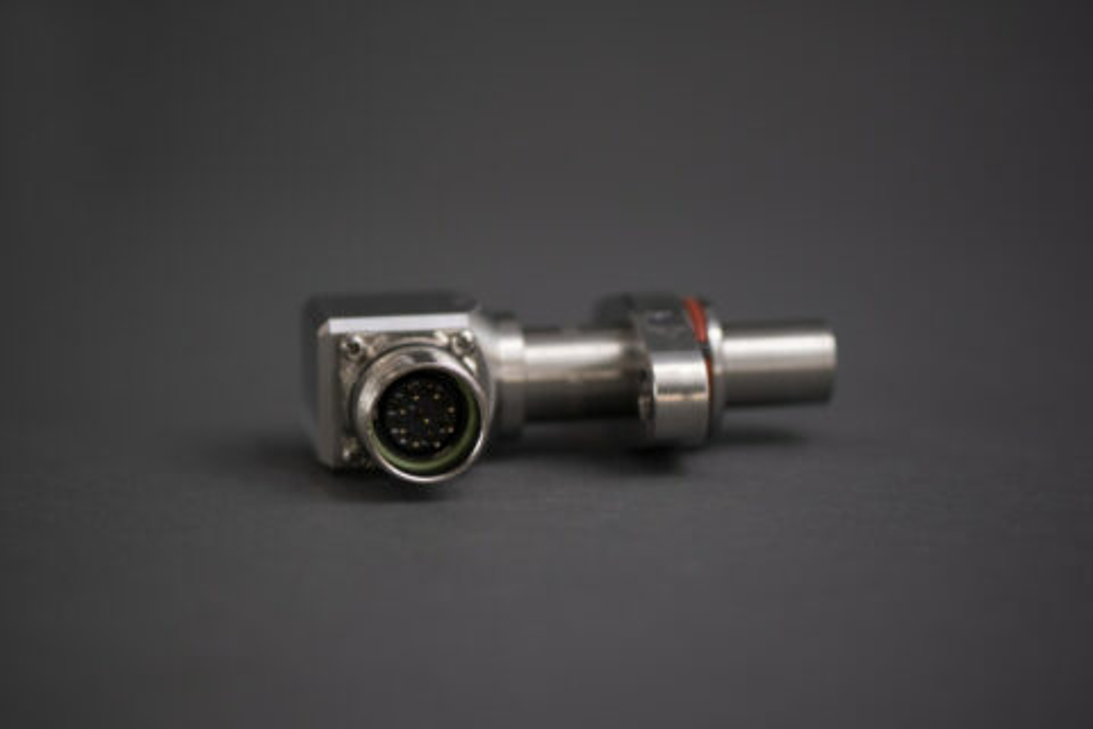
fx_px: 3188
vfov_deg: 13.0
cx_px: 546
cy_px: 364
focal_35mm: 105
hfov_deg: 19.5
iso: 160
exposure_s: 1/60
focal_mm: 105
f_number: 3.5
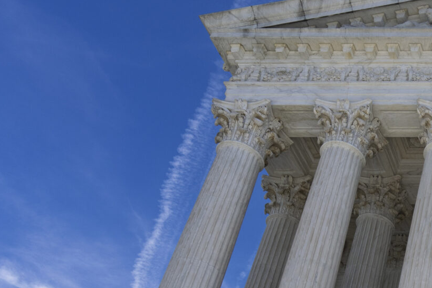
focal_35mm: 50
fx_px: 600
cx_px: 594
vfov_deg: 24.0
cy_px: 365
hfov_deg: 29.6
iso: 200
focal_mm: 16
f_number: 8
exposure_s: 1/500
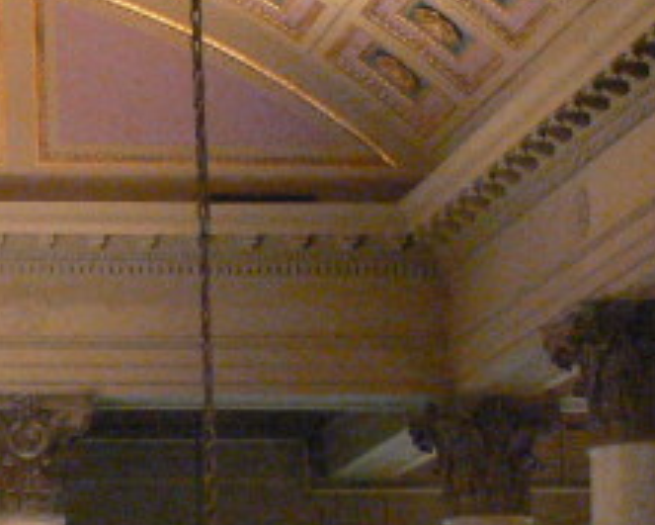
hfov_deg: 11.7
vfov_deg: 9.6
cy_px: 578
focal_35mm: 159
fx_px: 3084
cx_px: -296
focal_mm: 7.4
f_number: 2.8
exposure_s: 1/20
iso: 400
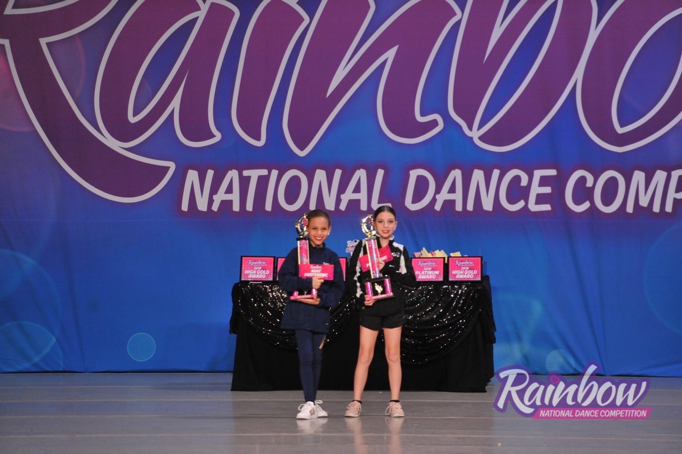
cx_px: 341
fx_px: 3787
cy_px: 227
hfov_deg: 10.3
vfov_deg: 6.9
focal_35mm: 200
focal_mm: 200
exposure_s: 1/1000
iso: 4000
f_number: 2.8
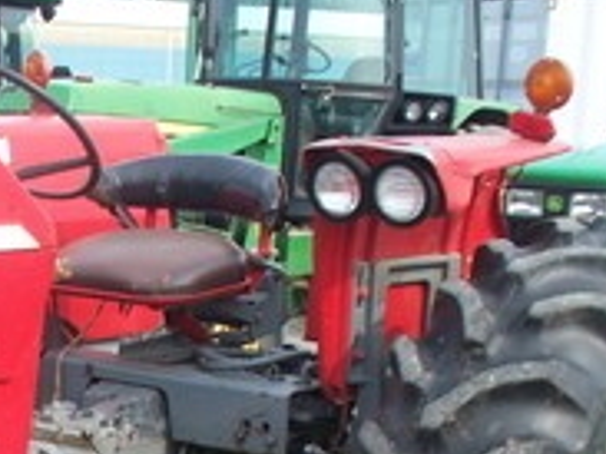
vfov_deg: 13.3
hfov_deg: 17.7
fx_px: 1872
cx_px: -73
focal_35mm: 107
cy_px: 583
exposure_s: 1/320
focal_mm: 7.54
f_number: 2.8
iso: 64
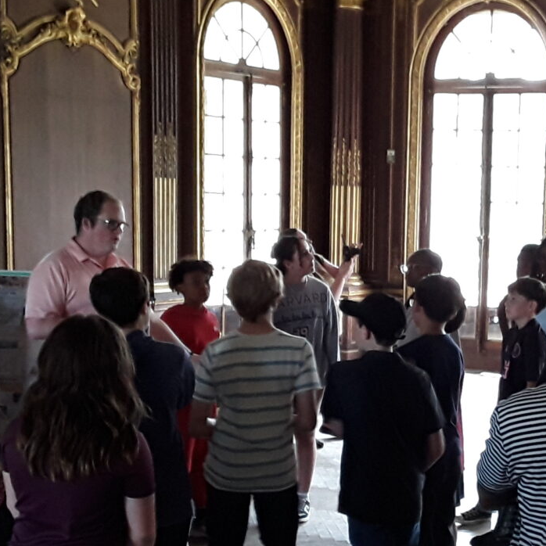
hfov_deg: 24.1
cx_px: 467
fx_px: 1249
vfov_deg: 24.4
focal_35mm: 70
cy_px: 397
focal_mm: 2.91
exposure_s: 1/30
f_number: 1.9
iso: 125
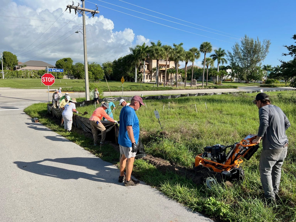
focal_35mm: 26
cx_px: 148
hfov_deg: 67.3
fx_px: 222
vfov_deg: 53.1
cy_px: 111
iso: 50
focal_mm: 5.7
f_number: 1.5
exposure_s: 1/3704
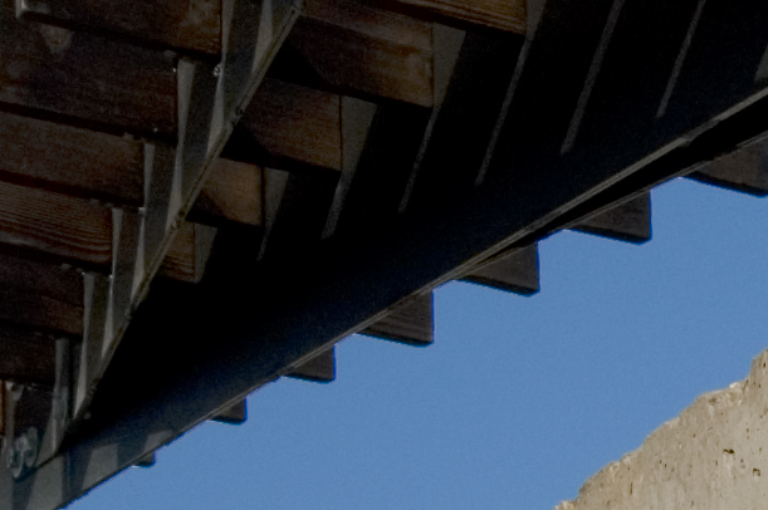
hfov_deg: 10.5
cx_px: 1029
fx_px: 4092
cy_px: 363
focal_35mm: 192
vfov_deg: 7.1
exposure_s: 1/125
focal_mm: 26
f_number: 10
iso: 200
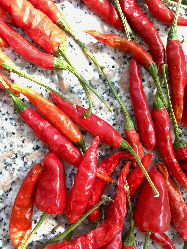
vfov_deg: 61.7
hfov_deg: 48.2
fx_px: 209
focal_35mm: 29
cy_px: 124
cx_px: 94
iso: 32
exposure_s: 1/100
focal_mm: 4.15
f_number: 2.2
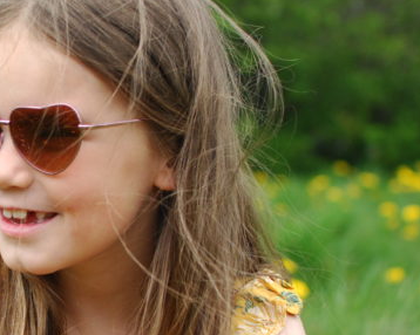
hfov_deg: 15.7
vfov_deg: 12.8
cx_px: -4
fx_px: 1493
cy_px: 226
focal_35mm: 120
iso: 400
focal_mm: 35
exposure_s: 1/1600
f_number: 2.8
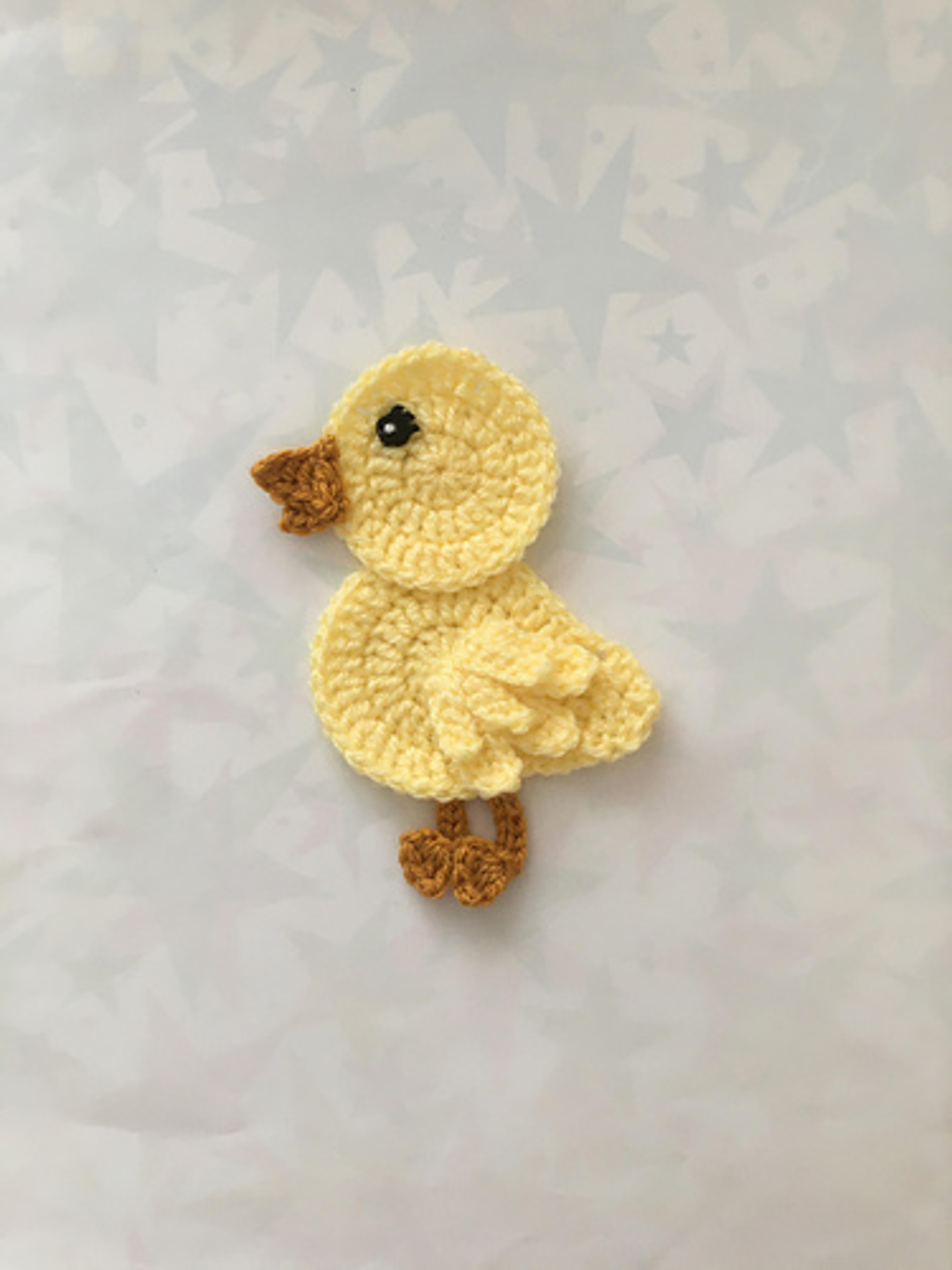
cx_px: 476
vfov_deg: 61.7
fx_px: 1063
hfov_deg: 48.2
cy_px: 635
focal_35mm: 29
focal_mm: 4.15
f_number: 2.2
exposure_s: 1/33
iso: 64
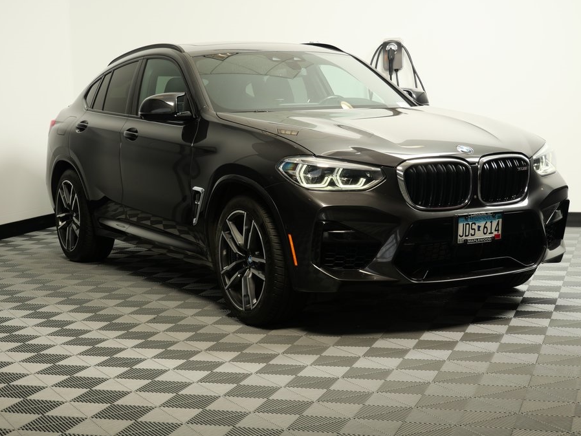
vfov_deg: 25.7
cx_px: 288
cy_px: 226
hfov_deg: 33.8
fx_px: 957
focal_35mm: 57
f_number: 4.5
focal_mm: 25
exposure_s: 1/200
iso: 200
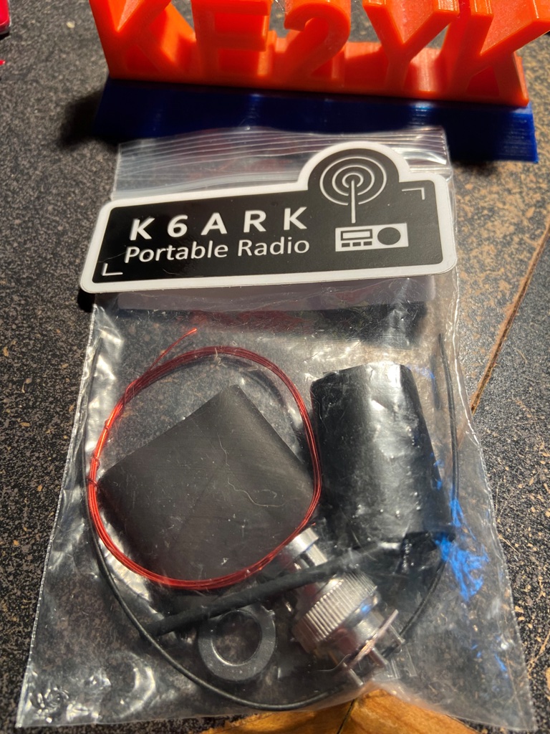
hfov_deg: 53.1
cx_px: 275
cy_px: 367
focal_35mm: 26
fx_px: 551
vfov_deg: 67.3
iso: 80
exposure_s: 1/60
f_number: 1.8
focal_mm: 4.25
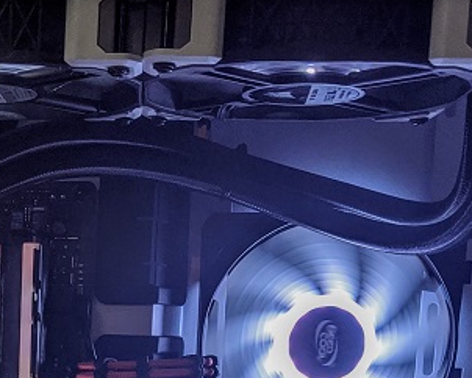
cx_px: -28
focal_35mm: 88
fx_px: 1230
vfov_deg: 16.0
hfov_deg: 20.8
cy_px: 567
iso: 63
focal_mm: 4.44
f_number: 1.8
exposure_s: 1/120
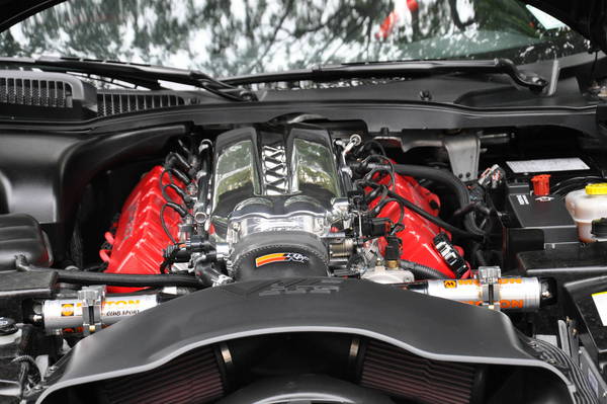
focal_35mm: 135
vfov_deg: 10.1
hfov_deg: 15.2
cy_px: 202
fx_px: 2274
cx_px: 304
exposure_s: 1/80
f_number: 5.6
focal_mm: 90
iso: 1600
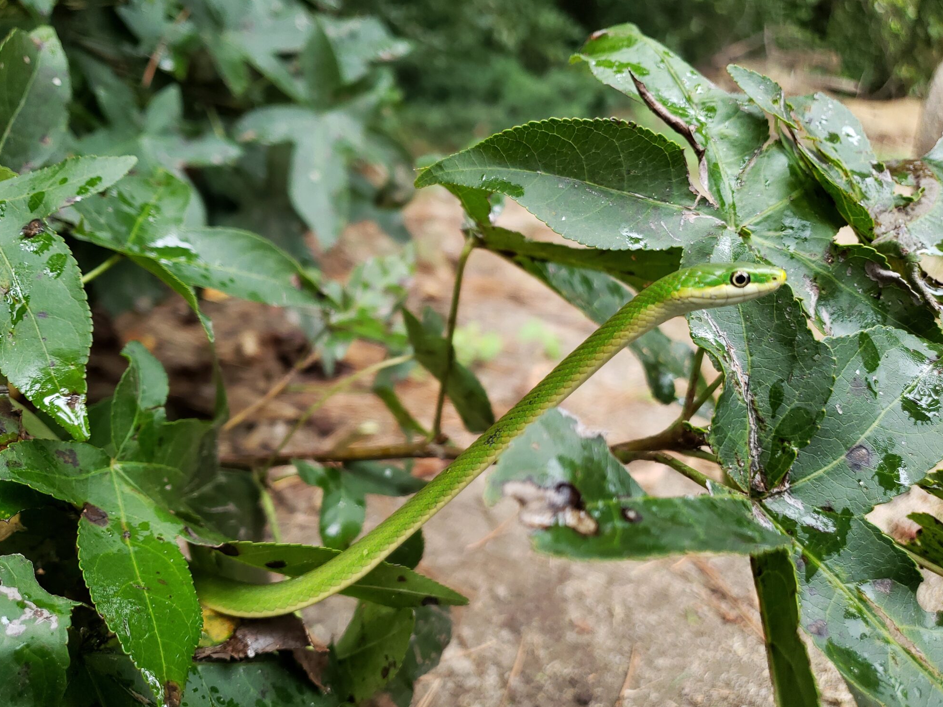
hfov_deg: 65.3
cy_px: 358
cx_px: 454
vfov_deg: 51.4
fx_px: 736
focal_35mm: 27
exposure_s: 1/60
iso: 80
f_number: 1.5
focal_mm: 4.3
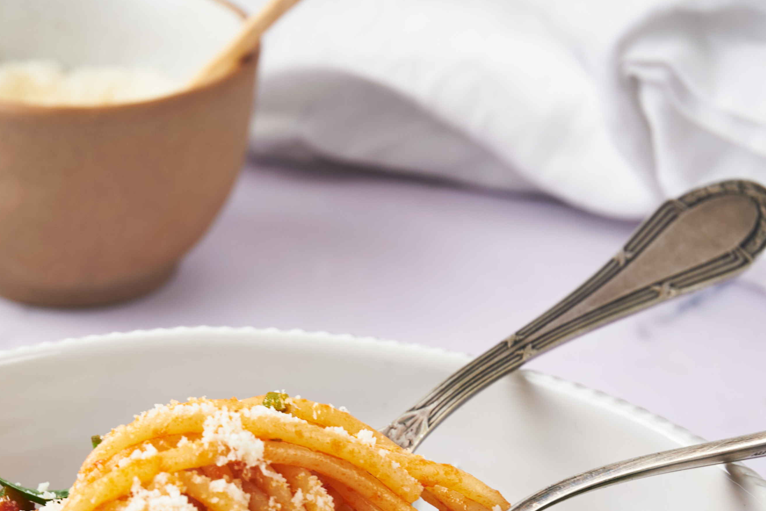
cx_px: 264
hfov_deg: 12.7
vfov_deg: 8.5
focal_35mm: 161
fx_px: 3426
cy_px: 554
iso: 100
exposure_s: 1/100
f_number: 8
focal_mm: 48
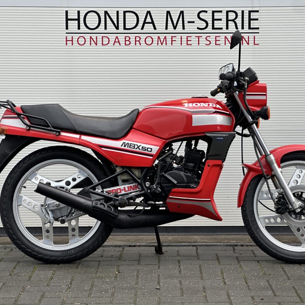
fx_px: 907
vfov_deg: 19.1
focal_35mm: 91
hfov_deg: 19.1
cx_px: 168
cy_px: 152
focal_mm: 9
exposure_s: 1/100
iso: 80
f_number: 2.8
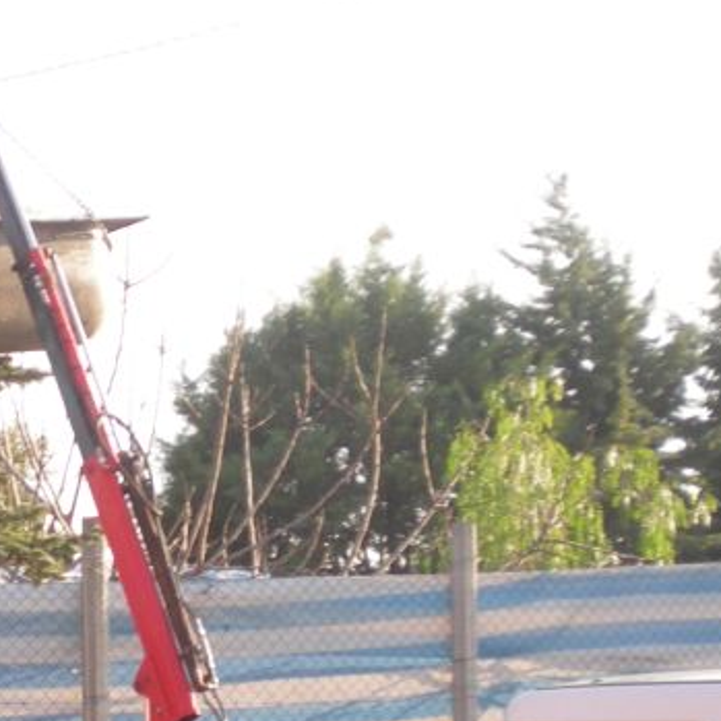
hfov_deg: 15.0
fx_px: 2686
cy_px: 616
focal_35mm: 114
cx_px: -8
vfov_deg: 15.2
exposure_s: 1/150
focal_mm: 7.4
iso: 50
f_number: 3.5
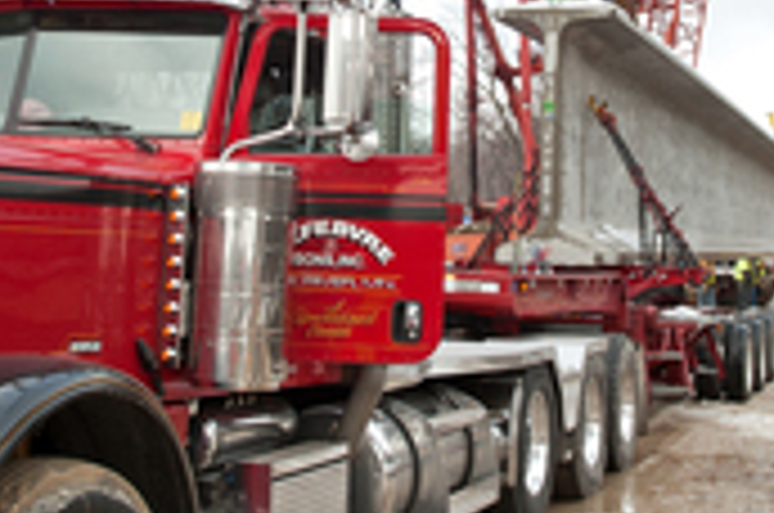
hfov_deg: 32.4
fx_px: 1331
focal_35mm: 62
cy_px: 29
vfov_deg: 21.2
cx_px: 441
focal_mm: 19
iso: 400
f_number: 5.6
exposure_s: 1/500
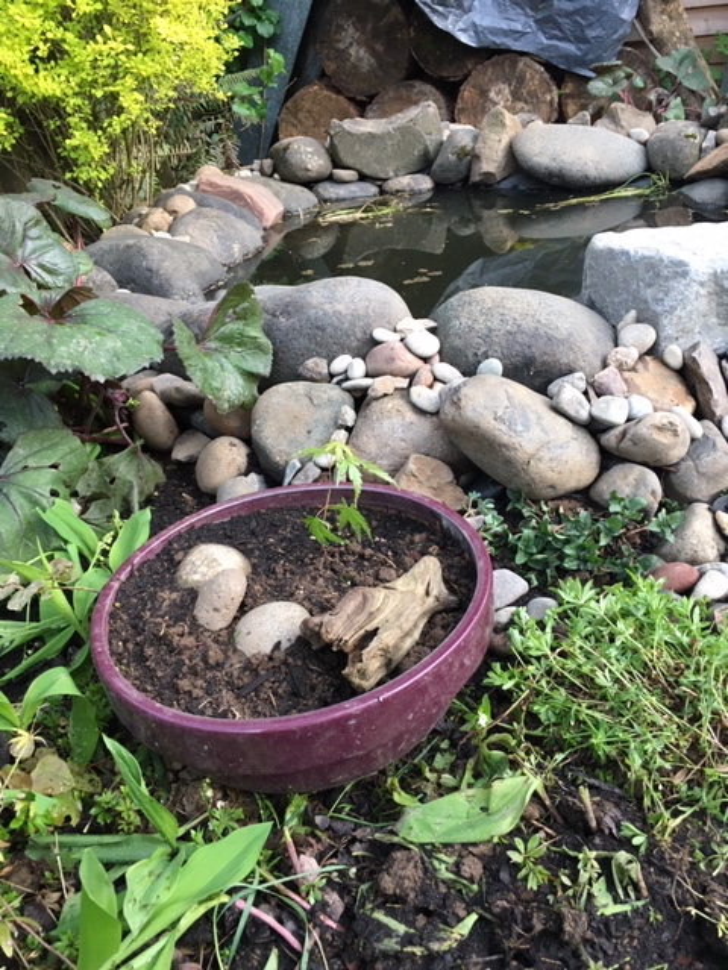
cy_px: 485
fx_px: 813
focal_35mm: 29
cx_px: 364
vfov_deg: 61.7
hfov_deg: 48.2
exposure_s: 1/30
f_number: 2.2
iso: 40
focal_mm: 4.15
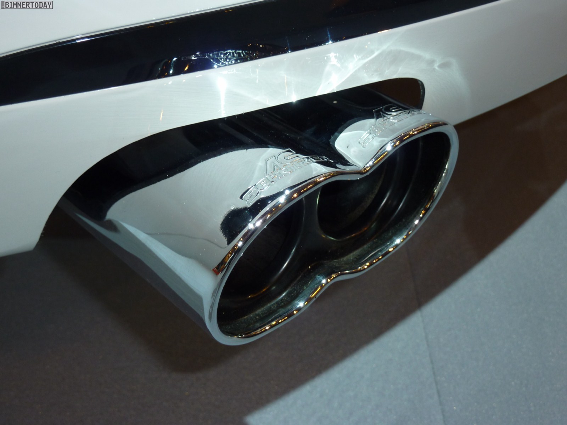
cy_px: 212
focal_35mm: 45
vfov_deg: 32.2
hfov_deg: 42.1
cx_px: 284
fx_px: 737
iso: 100
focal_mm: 7.3
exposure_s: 1/30
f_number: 3.7
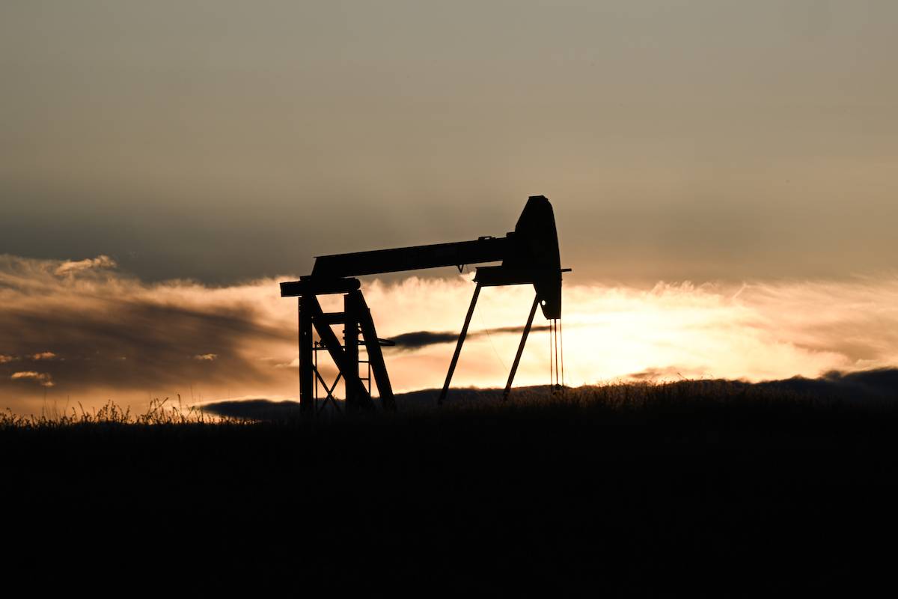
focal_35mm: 400
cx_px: 449
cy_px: 300
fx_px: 9977
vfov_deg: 3.4
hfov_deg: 5.2
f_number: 22
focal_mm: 400
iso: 100
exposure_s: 1/200
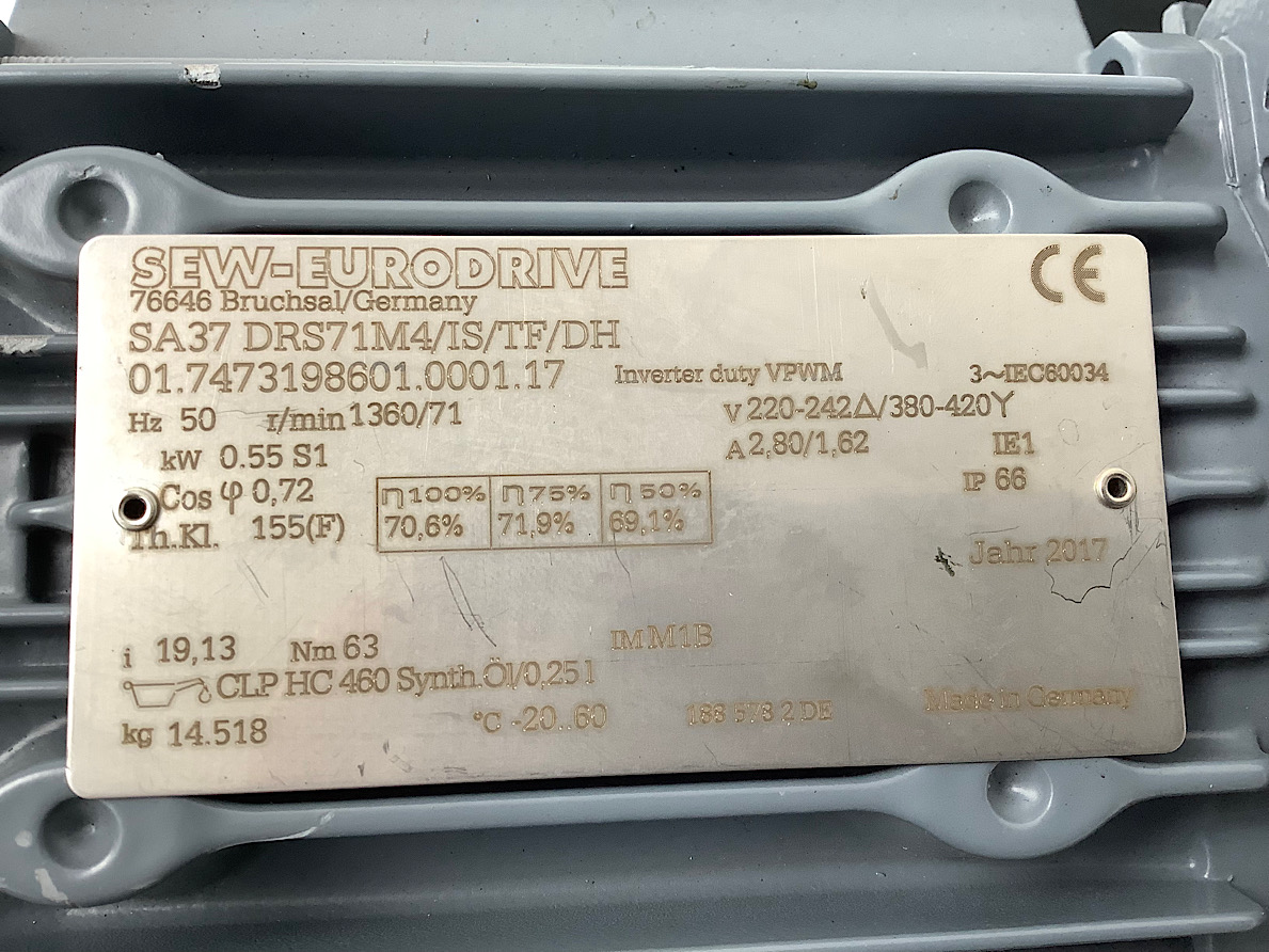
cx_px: 634
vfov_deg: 45.4
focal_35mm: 31
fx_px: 1137
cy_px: 476
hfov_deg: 58.3
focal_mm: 3.3
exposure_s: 1/50
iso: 100
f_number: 2.4
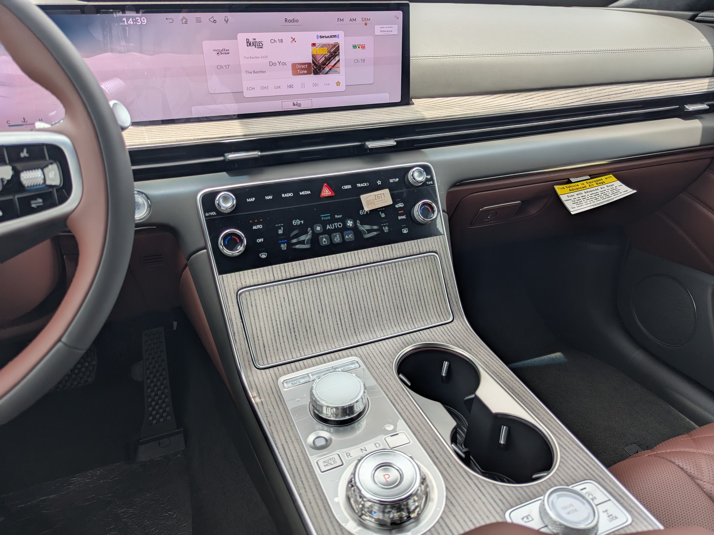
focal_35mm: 24
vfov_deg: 56.8
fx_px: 495
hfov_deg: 71.6
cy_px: 268
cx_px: 357
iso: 40
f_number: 1.85
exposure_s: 1/740
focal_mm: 6.81
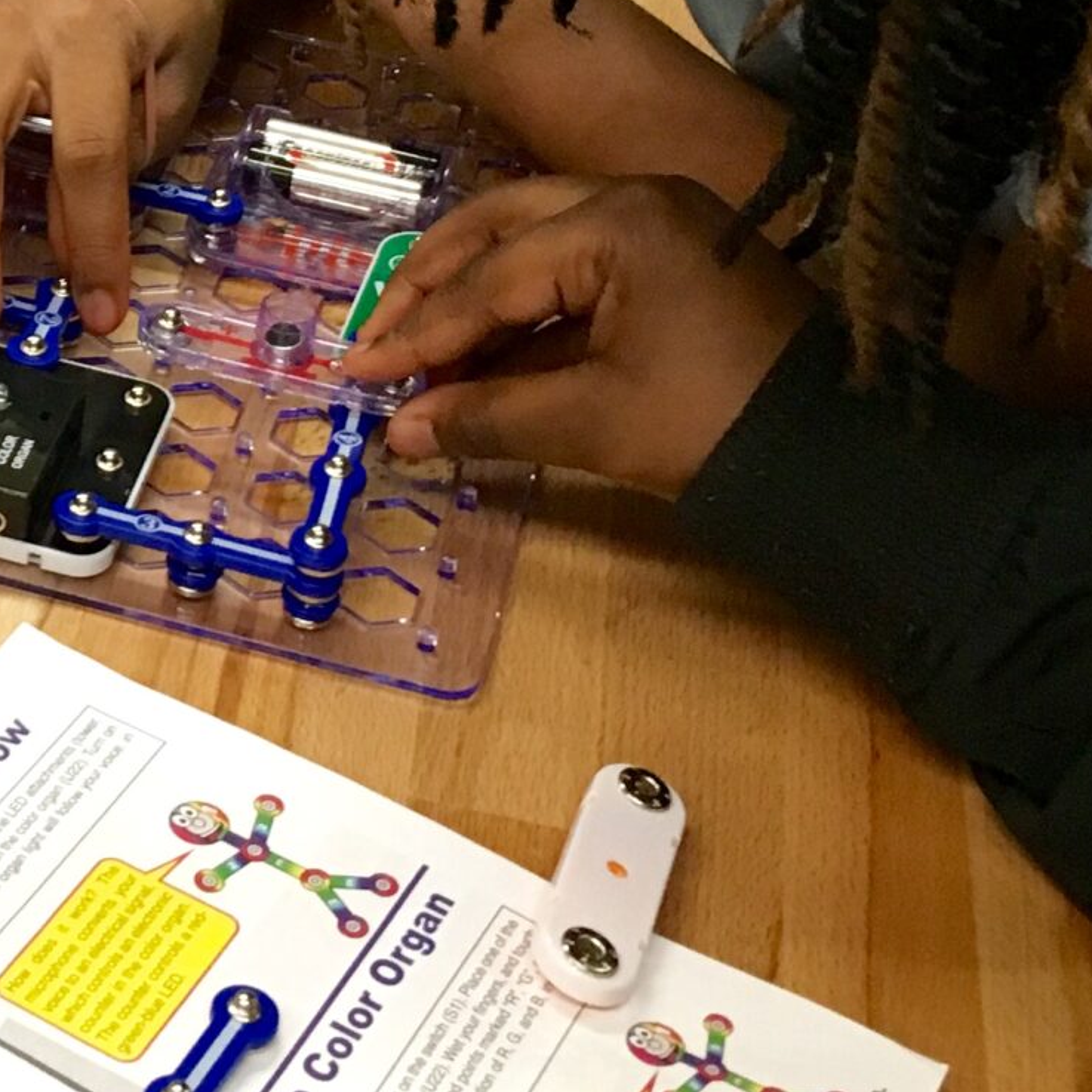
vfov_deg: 18.9
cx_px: -61
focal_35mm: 89
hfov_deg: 18.9
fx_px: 3176
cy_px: -43
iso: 160
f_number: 2.2
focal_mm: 4.15
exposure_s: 1/30
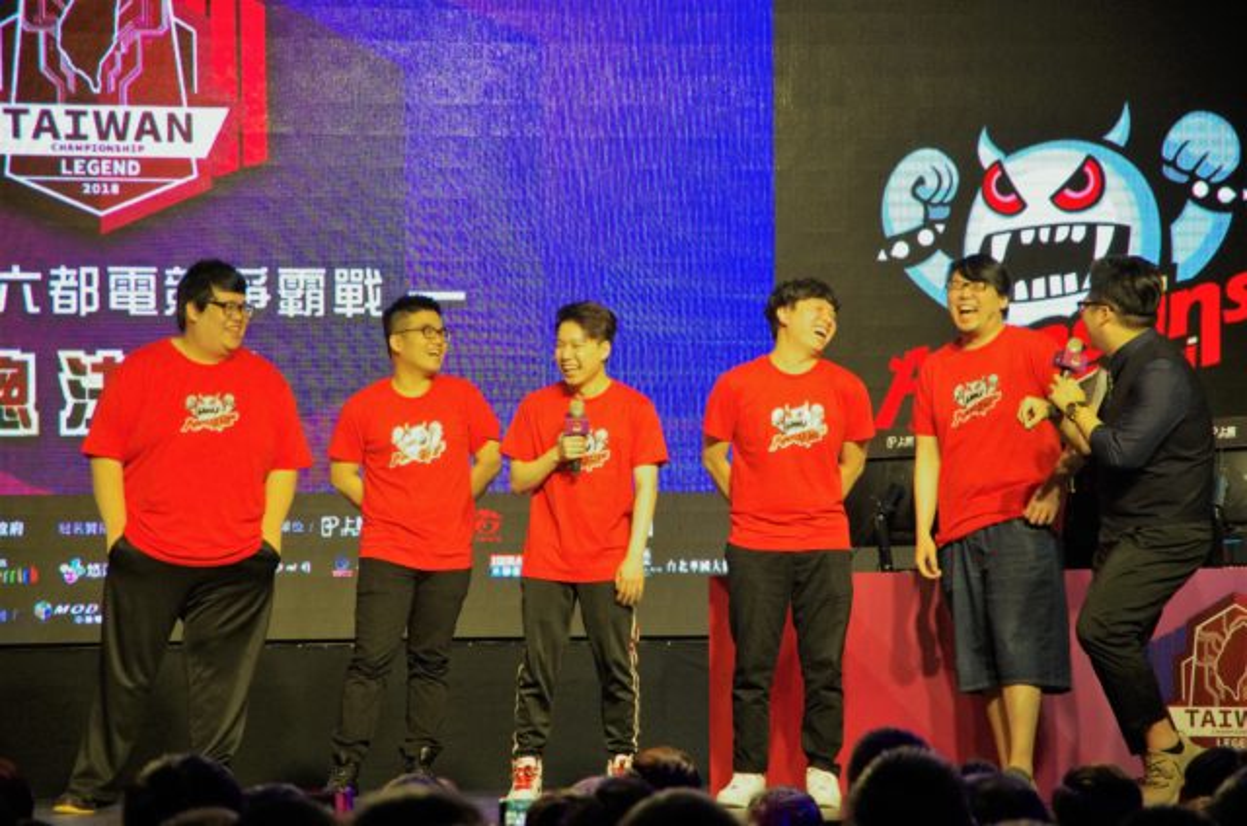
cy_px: 413
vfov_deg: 9.1
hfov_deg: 13.7
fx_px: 5185
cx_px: 624
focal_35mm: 150
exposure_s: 1/100
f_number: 5.6
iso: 3200
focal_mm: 100
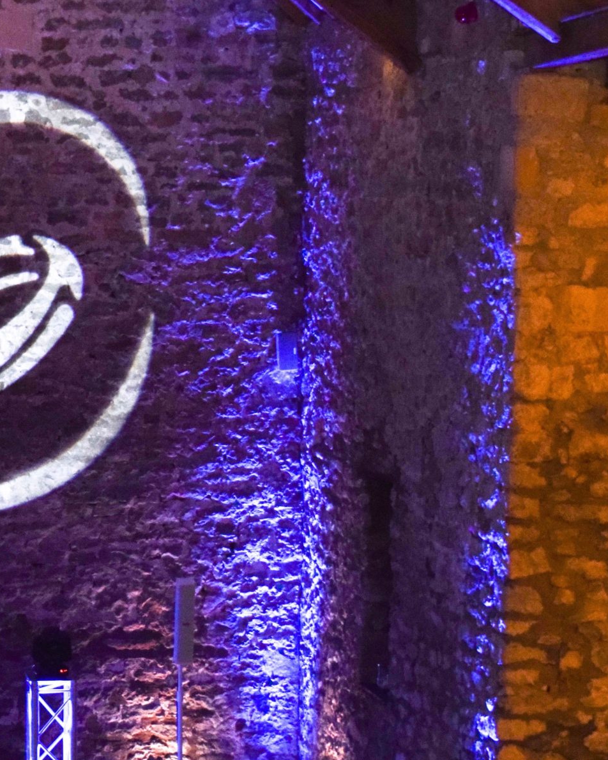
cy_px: 504
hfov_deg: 14.0
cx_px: -167
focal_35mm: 106
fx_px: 2384
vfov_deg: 18.1
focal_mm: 35
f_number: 8
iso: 1600
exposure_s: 1/60
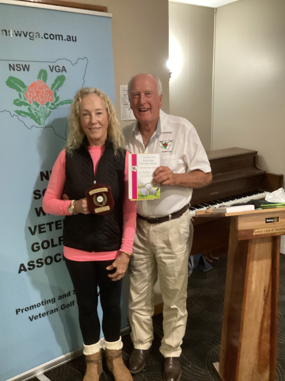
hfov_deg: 45.4
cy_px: 190
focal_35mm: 31
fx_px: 340
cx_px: 142
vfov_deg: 58.4
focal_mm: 3.3
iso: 500
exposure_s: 1/25
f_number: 2.4
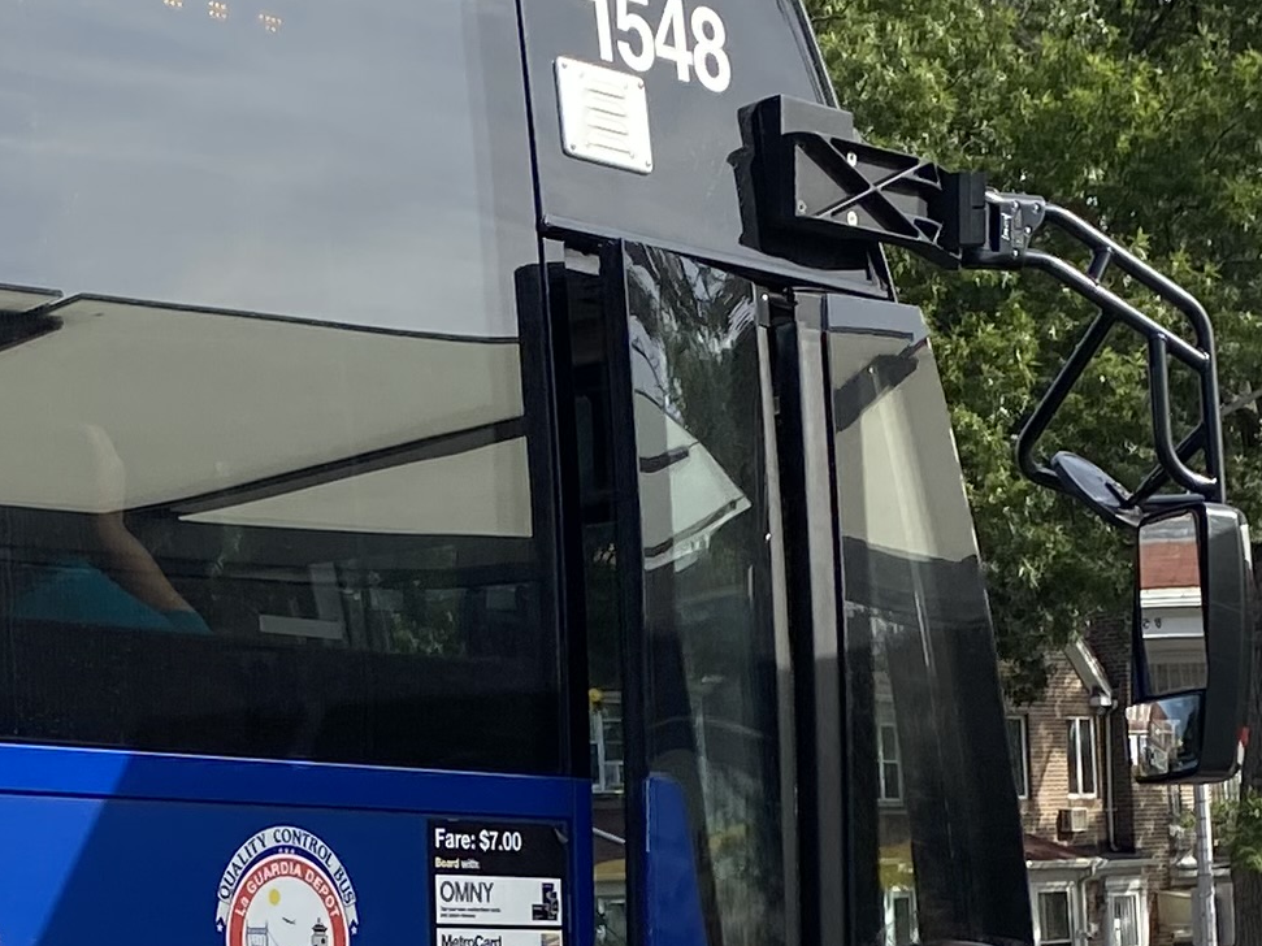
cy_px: 933
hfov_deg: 18.1
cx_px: 390
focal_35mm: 108
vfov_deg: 13.5
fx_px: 3937
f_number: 1.8
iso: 32
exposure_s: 1/1522
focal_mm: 4.25
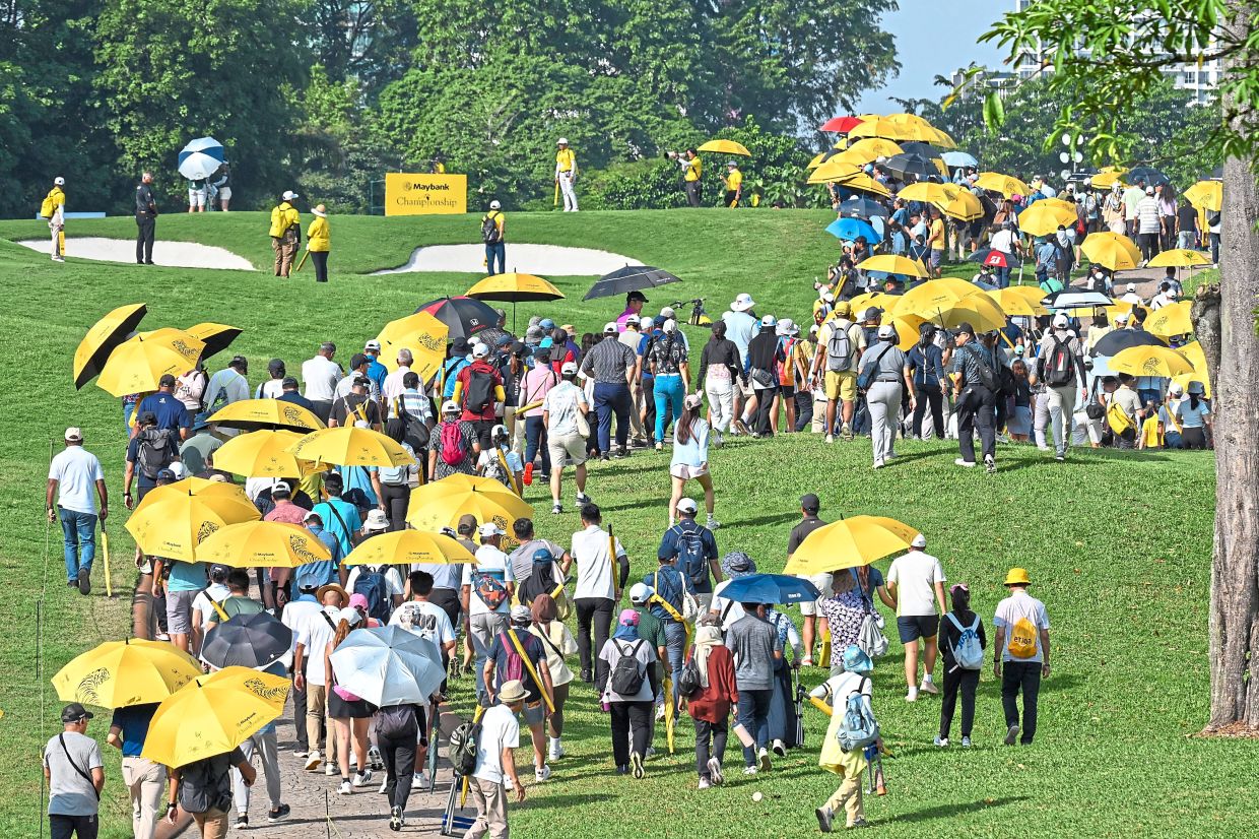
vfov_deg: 5.5
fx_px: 8740
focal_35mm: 250
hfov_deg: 8.2
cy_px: 420
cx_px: 630
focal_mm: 250
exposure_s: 1/640
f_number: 11
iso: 500
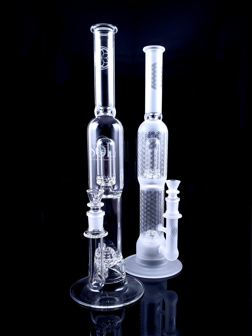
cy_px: 168
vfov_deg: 67.3
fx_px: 252
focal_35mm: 26
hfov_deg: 53.1
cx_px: 126
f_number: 2.4
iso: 200
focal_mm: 4.3
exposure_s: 1/30
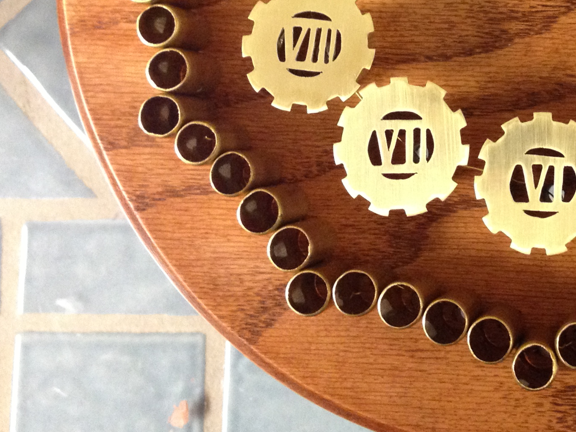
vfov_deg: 17.0
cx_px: 572
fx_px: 1398
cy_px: -48
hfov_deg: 22.4
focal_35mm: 84
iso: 250
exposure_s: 1/20
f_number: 2.4
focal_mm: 4.28
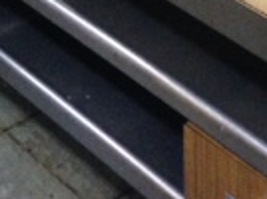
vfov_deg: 8.6
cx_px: 80
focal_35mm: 158
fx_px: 1217
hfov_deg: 12.5
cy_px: -277
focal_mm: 4.12
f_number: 2.4
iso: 320
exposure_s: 1/16
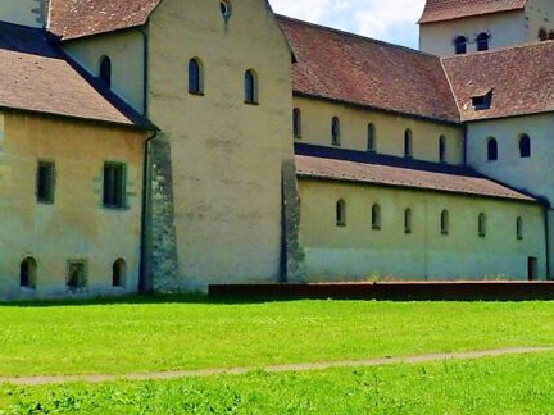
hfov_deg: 24.2
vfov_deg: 18.2
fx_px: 1280
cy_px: 67
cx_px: 392
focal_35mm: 80
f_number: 5.6
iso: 160
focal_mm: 8
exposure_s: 1/500
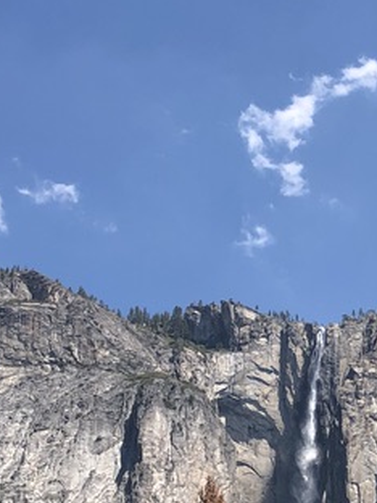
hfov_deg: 16.0
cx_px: 288
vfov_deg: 21.1
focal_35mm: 92
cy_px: 403
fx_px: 1336
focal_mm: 4
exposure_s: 1/1845
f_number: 1.8
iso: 20
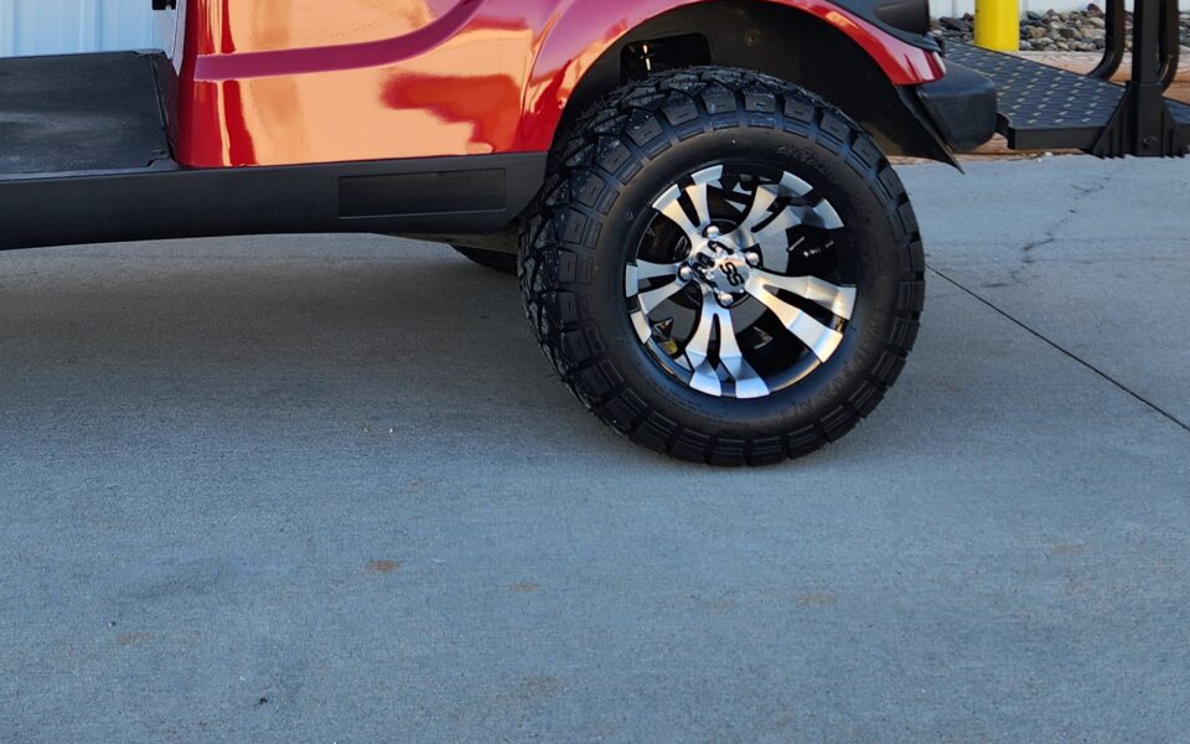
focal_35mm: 52
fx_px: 1686
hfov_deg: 37.5
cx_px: 239
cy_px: -139
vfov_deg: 22.9
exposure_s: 1/184
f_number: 1.8
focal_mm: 5.4
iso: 20
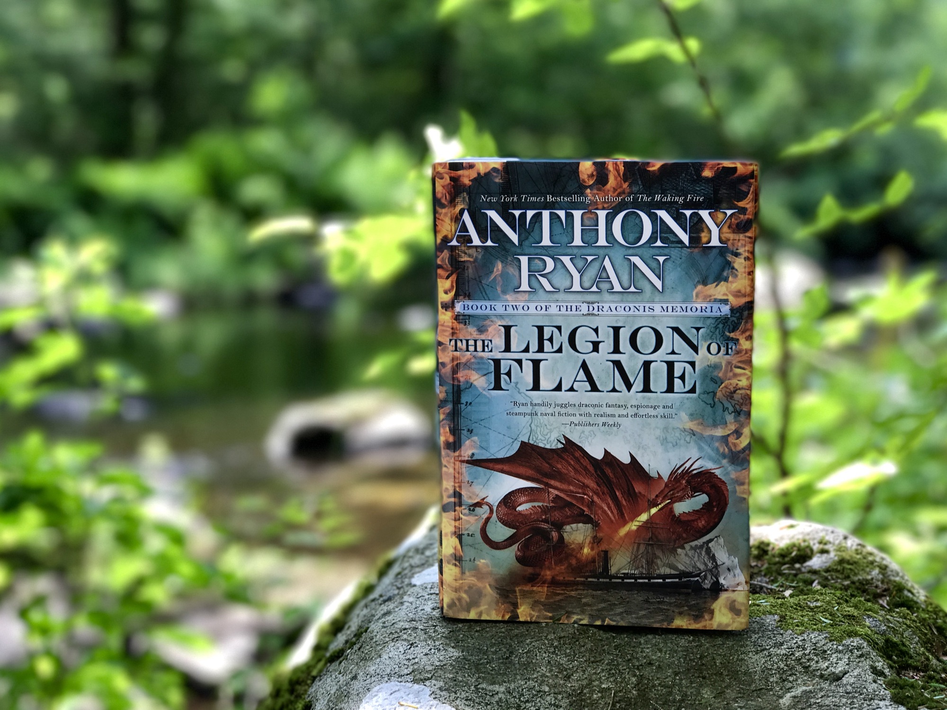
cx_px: 474
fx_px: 1559
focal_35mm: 57
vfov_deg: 25.7
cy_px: 355
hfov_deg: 33.8
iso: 25
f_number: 2.8
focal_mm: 6.6
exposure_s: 1/60
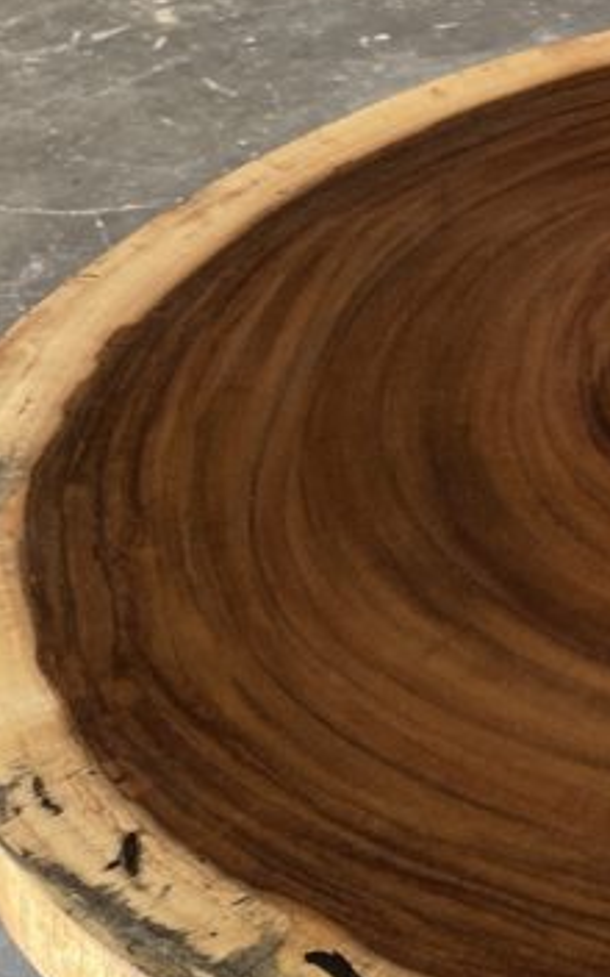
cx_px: 907
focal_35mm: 94
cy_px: 905
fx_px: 2500
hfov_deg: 13.2
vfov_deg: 21.5
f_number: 1.6
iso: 32
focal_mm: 4.2
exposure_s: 1/180
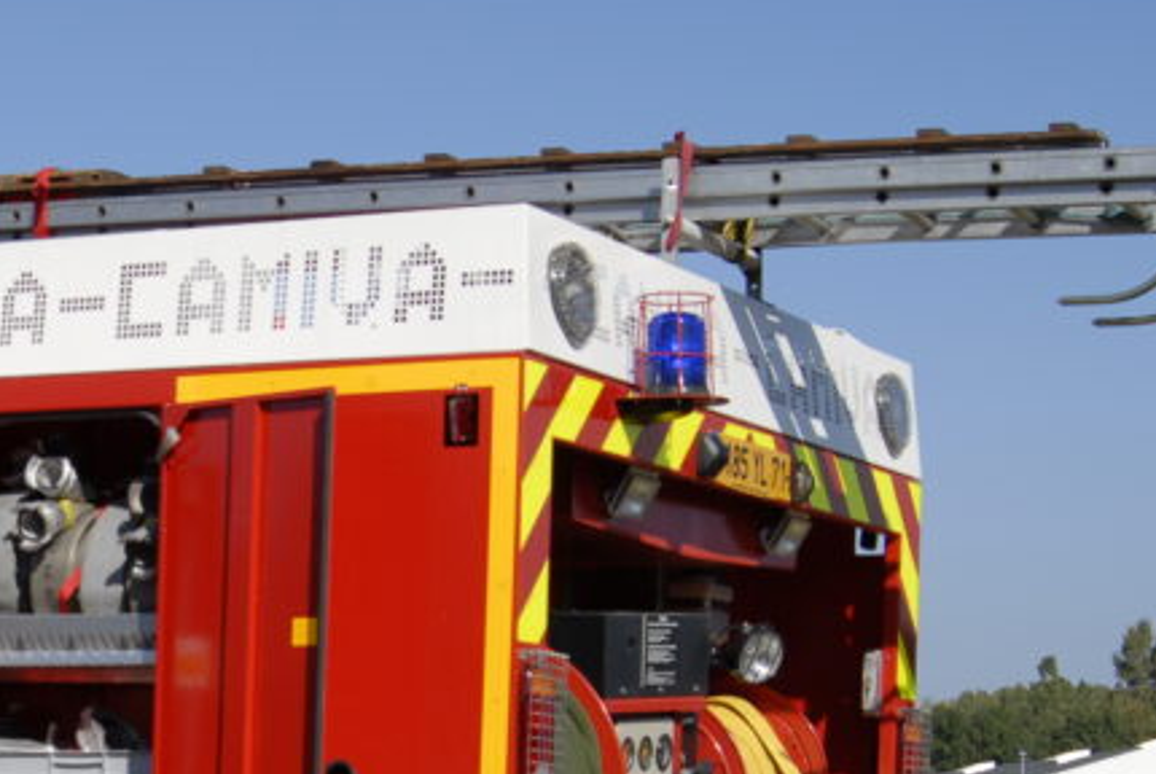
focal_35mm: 100
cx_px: 38
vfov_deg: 13.5
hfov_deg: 19.8
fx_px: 3215
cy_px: 816
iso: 100
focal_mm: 28
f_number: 8
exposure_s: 1/320
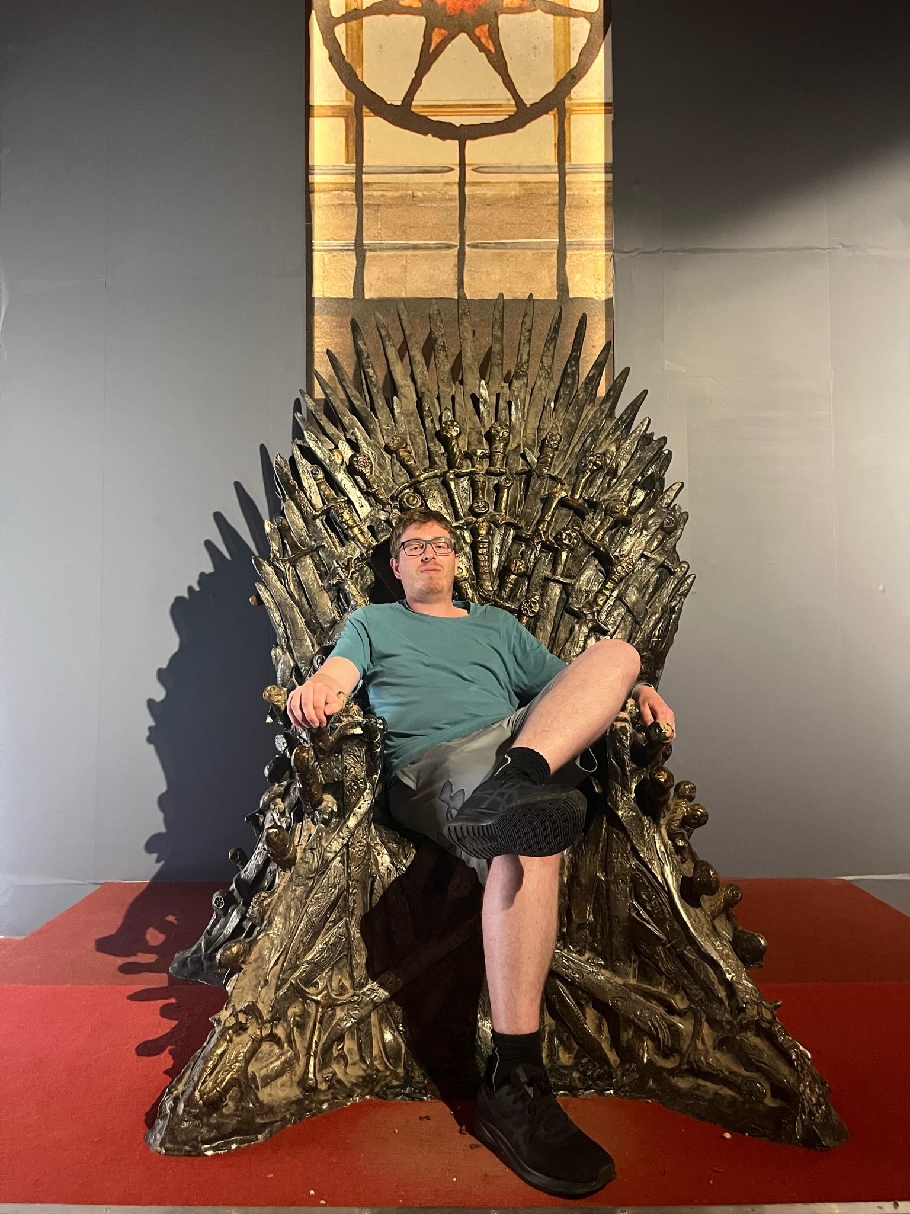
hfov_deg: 53.0
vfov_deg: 67.3
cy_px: 607
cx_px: 455
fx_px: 912
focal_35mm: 26
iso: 500
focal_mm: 5.1
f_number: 1.6
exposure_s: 1/37
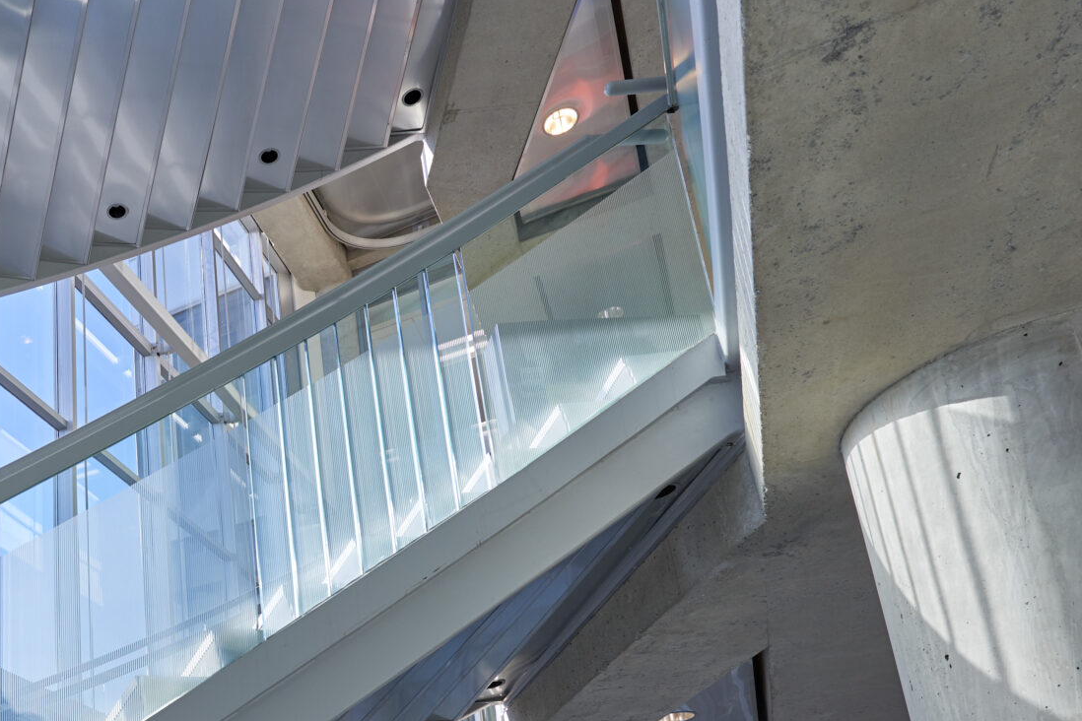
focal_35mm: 35
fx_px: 1052
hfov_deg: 48.2
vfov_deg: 34.7
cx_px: 89
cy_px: 705
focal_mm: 15
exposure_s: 1/80
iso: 125
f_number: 5.6
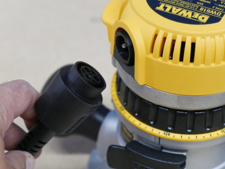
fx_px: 715
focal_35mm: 110
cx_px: 112
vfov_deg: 13.5
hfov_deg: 17.9
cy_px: 84
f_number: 5.1
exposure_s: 1/40
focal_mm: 55
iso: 3200
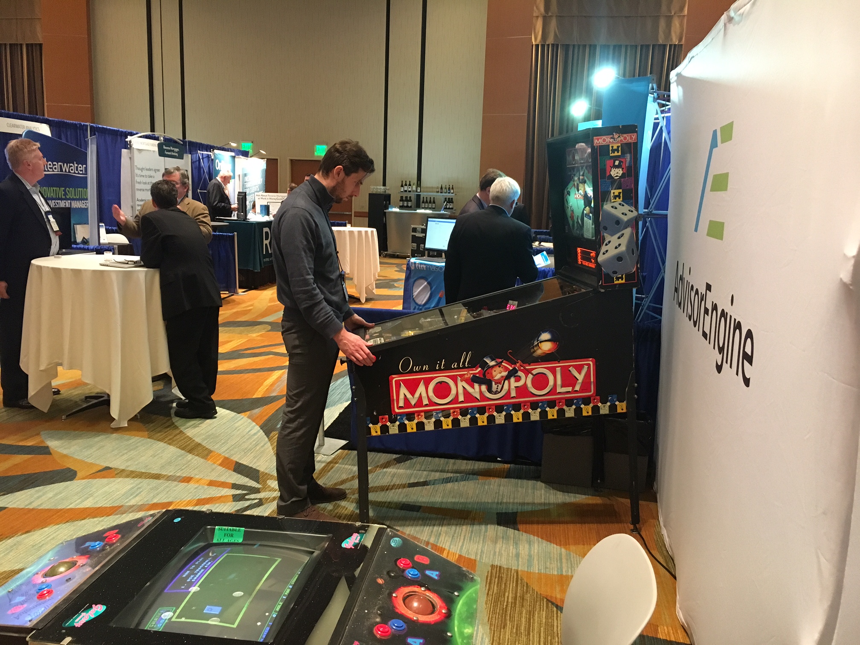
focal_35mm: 29
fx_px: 720
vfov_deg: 48.2
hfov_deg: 61.7
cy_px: 322
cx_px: 430
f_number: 2.2
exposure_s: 1/30
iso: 200
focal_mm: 4.15
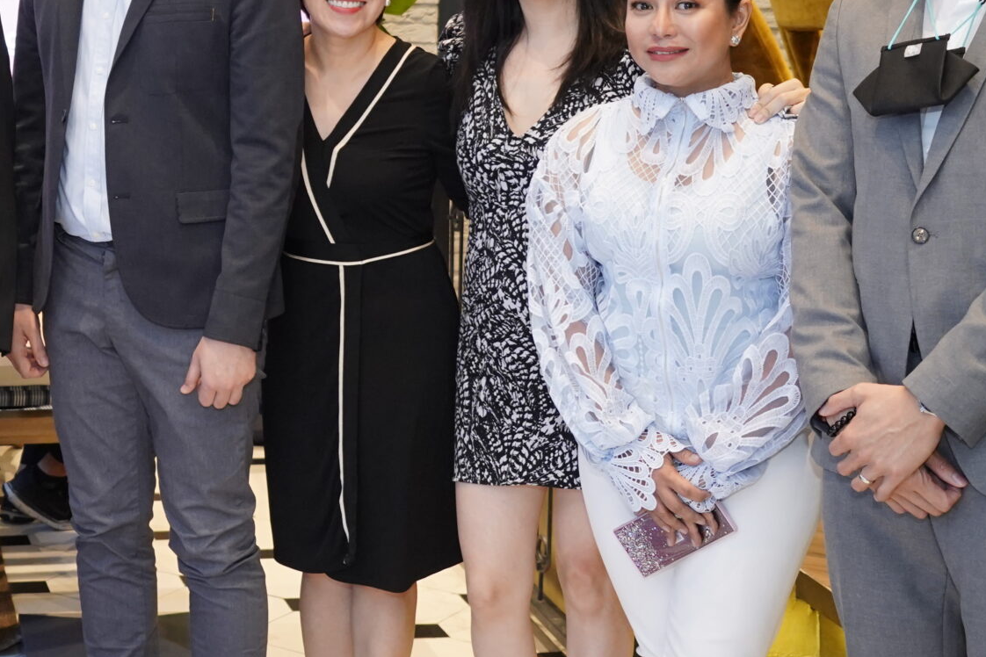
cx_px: 83
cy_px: 158
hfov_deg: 26.7
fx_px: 1999
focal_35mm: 73
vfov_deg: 18.5
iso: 2000
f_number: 4
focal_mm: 32
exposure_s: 1/125
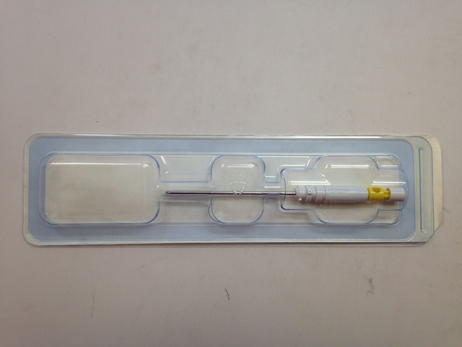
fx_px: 440
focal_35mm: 33
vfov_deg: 42.9
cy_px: 174
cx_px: 231
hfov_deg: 55.4
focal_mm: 4.12
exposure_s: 1/60
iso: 50
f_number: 2.4
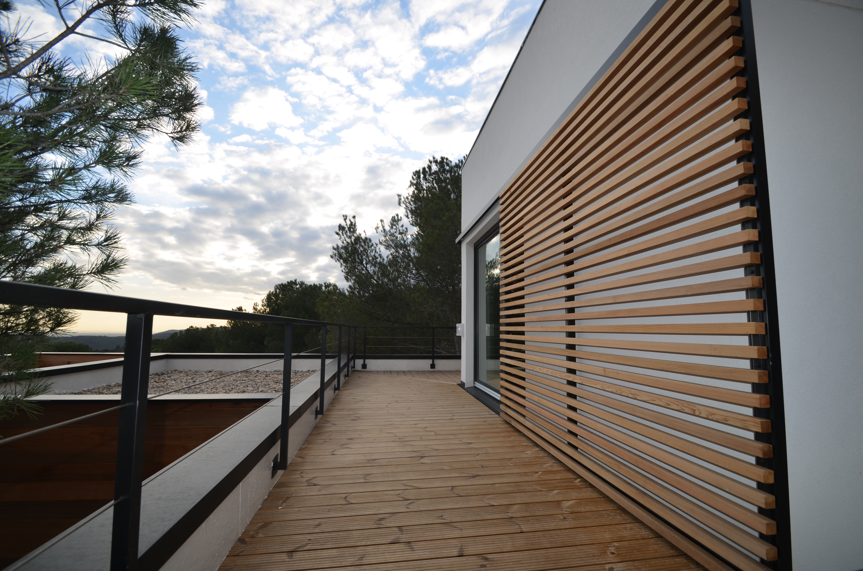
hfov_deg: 100.5
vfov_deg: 77.1
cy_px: 286
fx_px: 359
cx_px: 432
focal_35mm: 15
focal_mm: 10
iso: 100
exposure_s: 1/200
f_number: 5
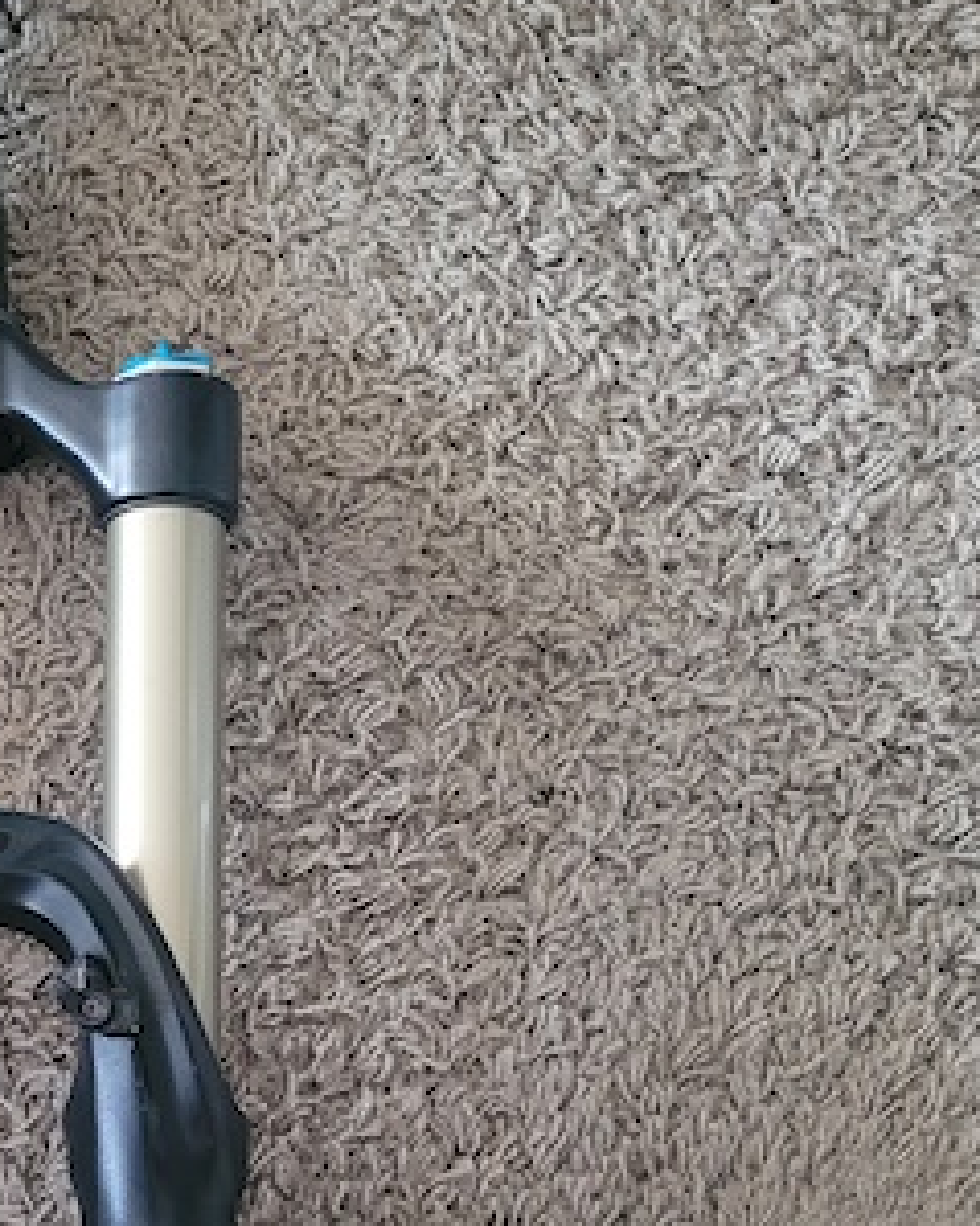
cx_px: -209
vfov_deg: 27.1
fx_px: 2467
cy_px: 1054
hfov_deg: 20.9
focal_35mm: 68
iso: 640
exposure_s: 1/30
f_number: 1.8
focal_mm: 5.4
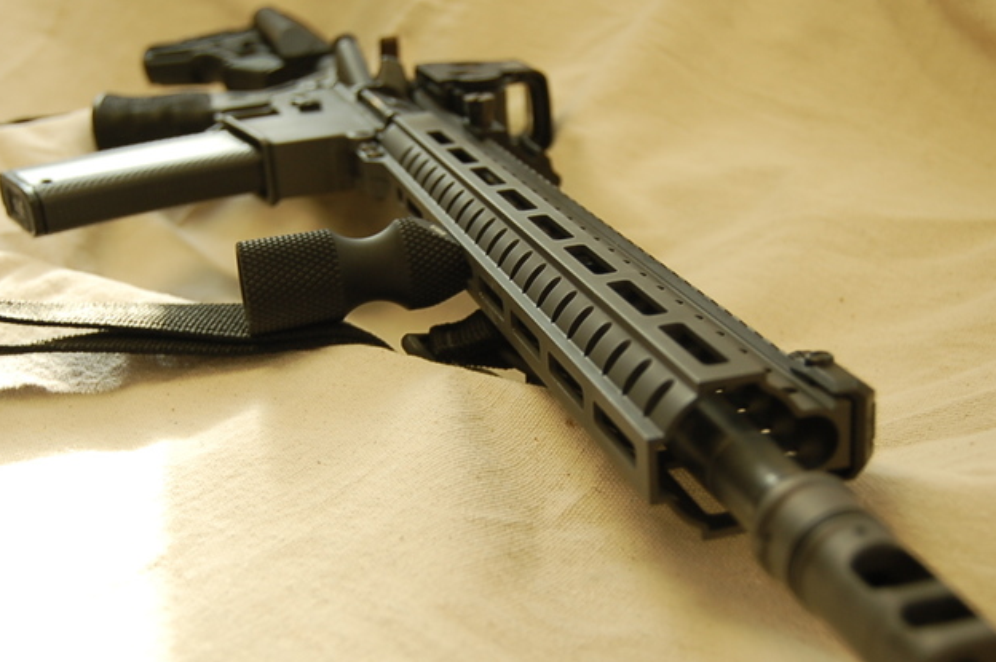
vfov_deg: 26.9
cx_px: 488
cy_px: 380
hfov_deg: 39.6
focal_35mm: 50
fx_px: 1382
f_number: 4.2
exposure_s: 1/50
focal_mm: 26
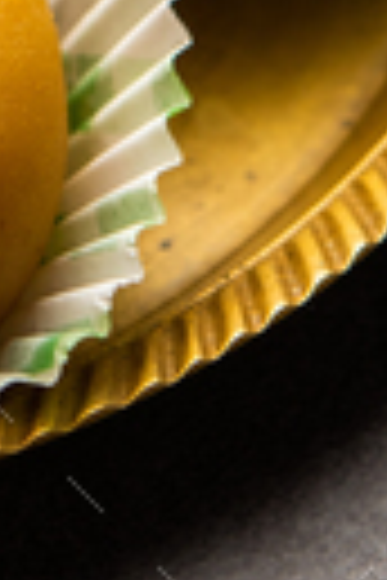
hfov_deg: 3.3
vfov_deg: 4.9
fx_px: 6627
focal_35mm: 411
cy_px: -710
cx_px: -432
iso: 100
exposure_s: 1/125
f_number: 5
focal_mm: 60
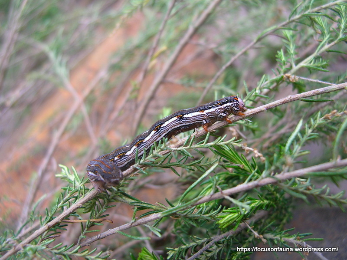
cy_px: 130
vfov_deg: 39.6
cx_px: 174
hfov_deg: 51.4
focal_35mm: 36
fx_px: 361
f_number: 2.7
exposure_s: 1/74.6
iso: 50
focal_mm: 6
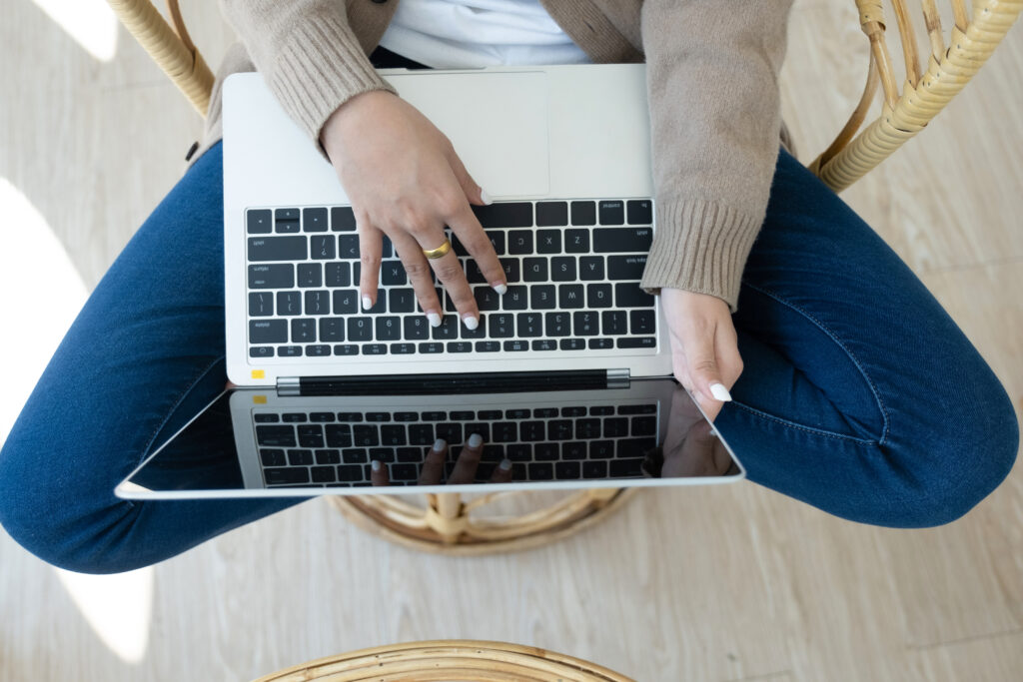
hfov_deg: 55.8
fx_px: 966
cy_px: 341
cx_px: 512
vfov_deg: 38.9
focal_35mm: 34
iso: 800
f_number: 2.8
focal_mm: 22.7
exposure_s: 1/1000
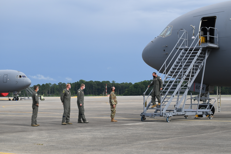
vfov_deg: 16.6
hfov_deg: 24.8
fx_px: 526
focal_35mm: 82
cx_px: 116
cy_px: 77
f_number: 9
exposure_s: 1/800
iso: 320
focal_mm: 55
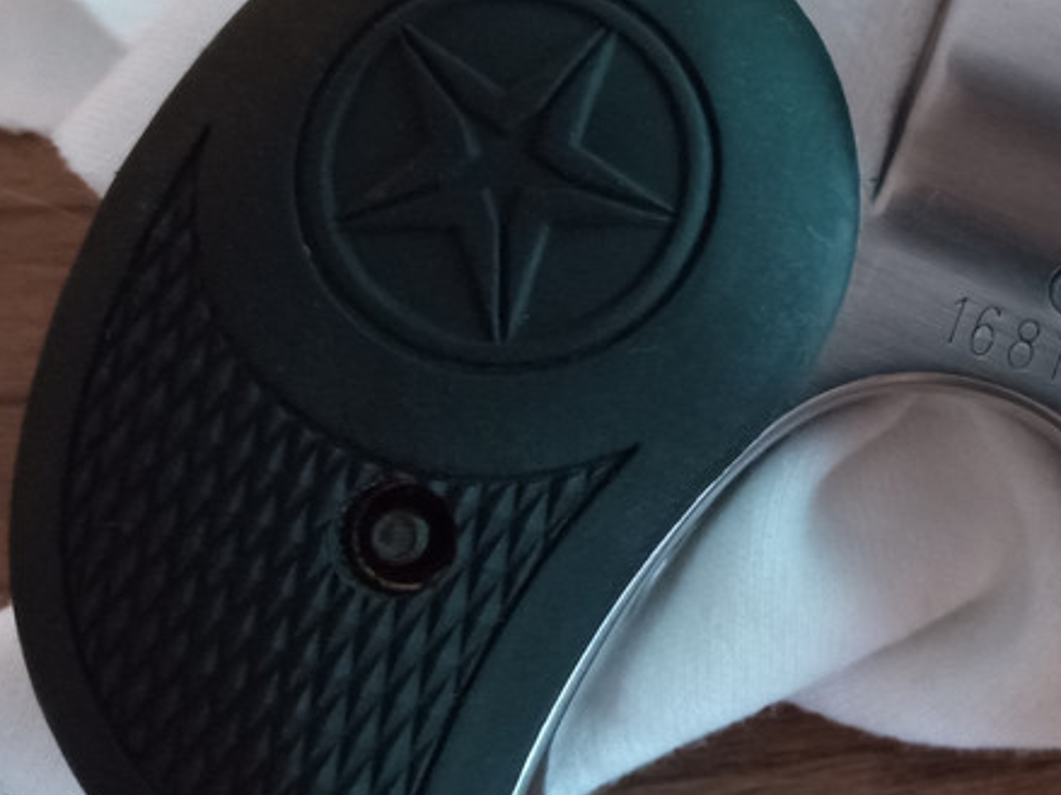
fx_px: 2084
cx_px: 1142
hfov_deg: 26.5
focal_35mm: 68
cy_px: 172
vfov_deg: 21.4
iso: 875
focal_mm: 3.71
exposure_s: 1/30
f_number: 2.2
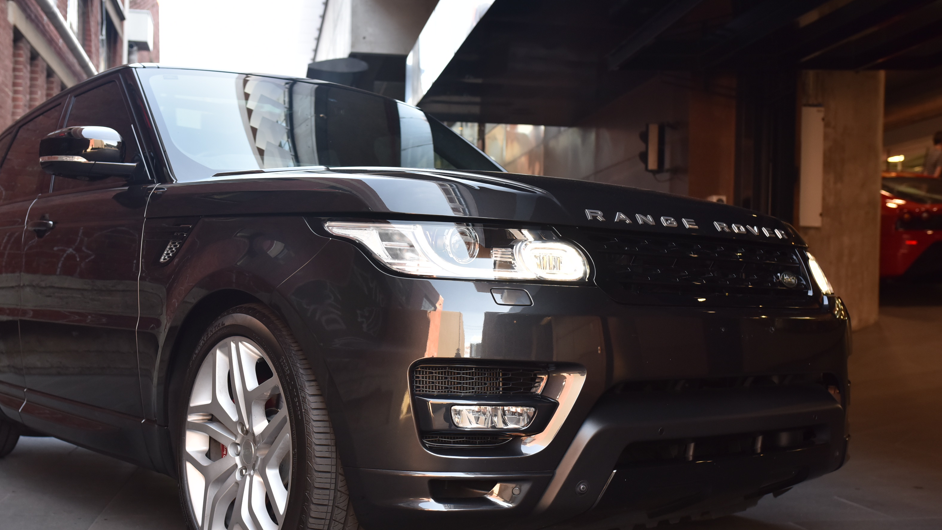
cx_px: 403
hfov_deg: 47.2
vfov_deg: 27.6
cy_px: 342
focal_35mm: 43
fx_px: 1074
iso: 640
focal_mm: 35
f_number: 4
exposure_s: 1/250
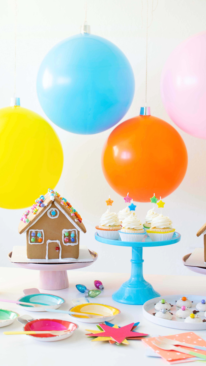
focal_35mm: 56
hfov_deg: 21.6
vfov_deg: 37.5
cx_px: 95
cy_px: 182
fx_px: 539
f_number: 4
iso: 200
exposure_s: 1/40
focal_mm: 35
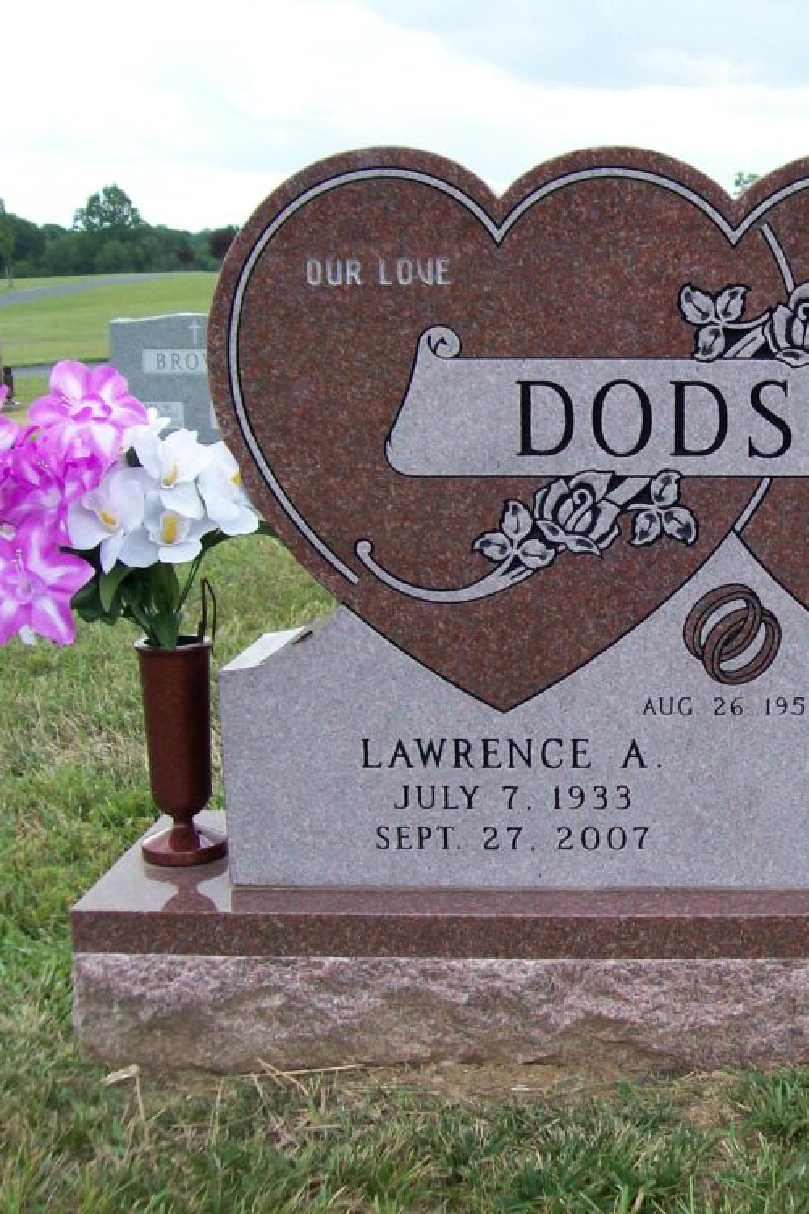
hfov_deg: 25.7
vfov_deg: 38.9
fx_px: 1720
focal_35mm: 51
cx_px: 725
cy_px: 601
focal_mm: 6
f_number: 2.7
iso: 80
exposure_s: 1/314
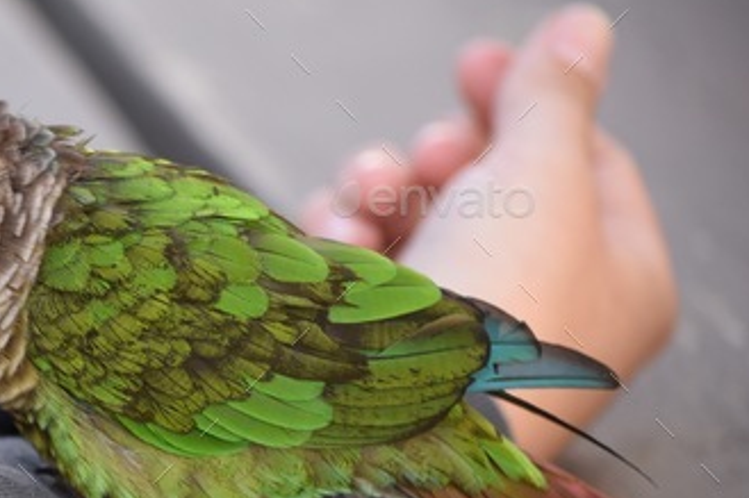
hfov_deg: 6.6
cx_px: 84
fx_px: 6488
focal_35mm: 312
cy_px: 306
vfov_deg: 4.4
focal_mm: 116
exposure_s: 1/320
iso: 400
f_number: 4.8
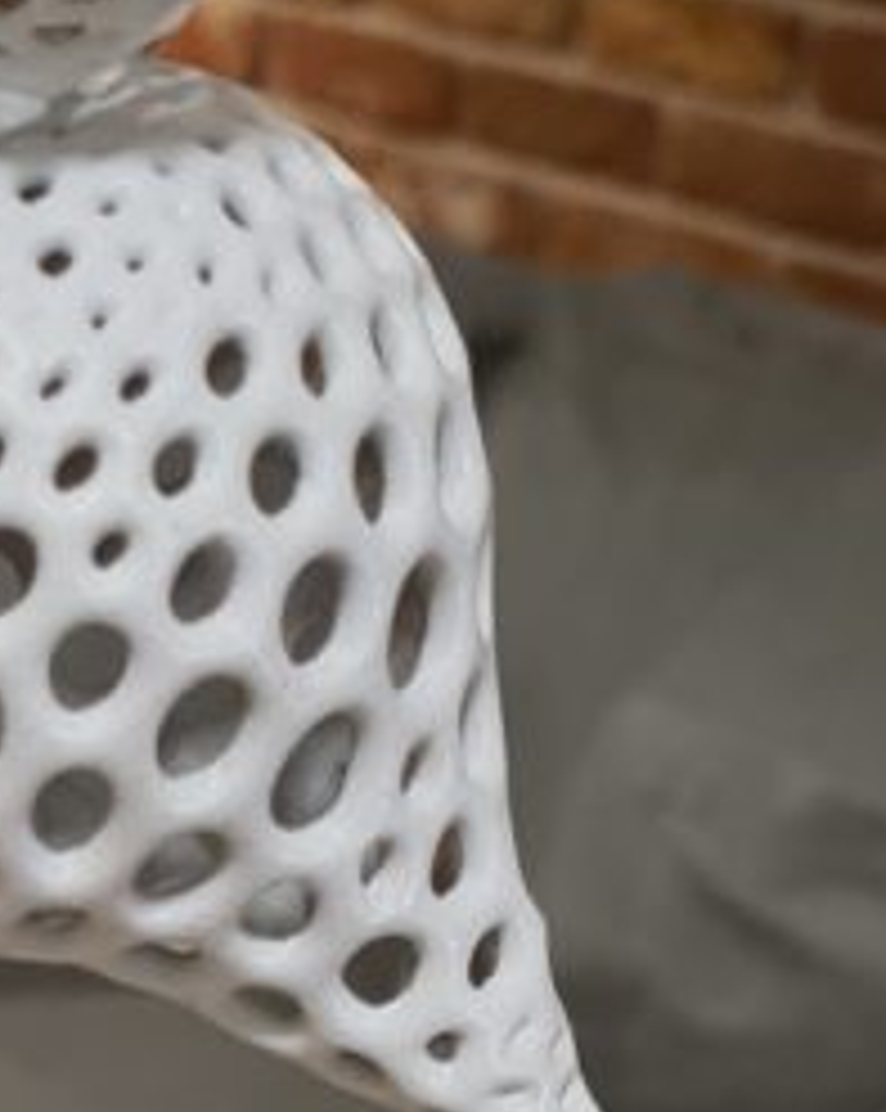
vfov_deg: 12.0
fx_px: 5189
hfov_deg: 9.1
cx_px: -971
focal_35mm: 158
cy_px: 1193
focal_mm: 5.4
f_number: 1.8
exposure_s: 1/50
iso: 250
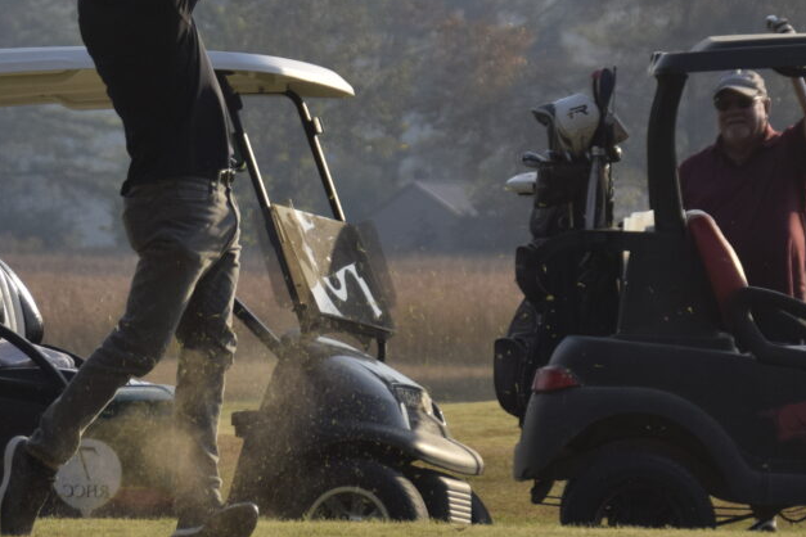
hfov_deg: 4.3
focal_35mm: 478
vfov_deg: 2.9
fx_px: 10701
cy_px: 127
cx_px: 114
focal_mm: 130
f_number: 7.1
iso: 400
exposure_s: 1/1600
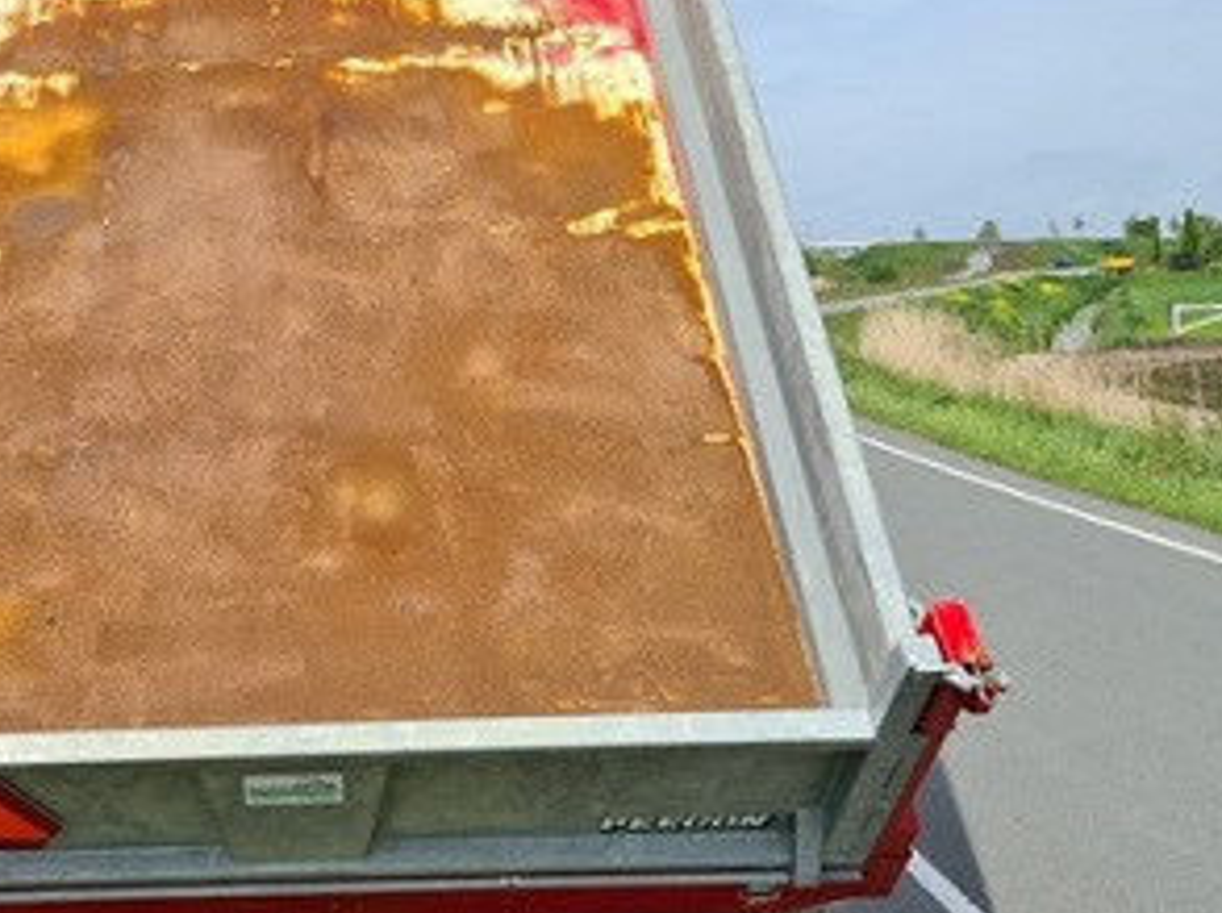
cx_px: 259
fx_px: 1692
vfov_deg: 30.2
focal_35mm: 48
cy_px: 390
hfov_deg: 38.3
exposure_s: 1/2640
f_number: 1.8
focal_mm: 5.4
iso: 50
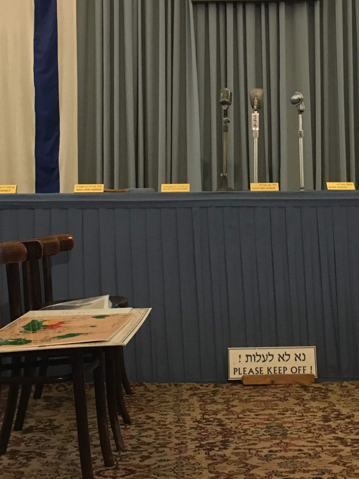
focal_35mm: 55
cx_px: 231
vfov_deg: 34.6
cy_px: 155
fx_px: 761
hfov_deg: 26.4
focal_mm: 4.15
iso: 200
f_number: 2.2
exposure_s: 1/25
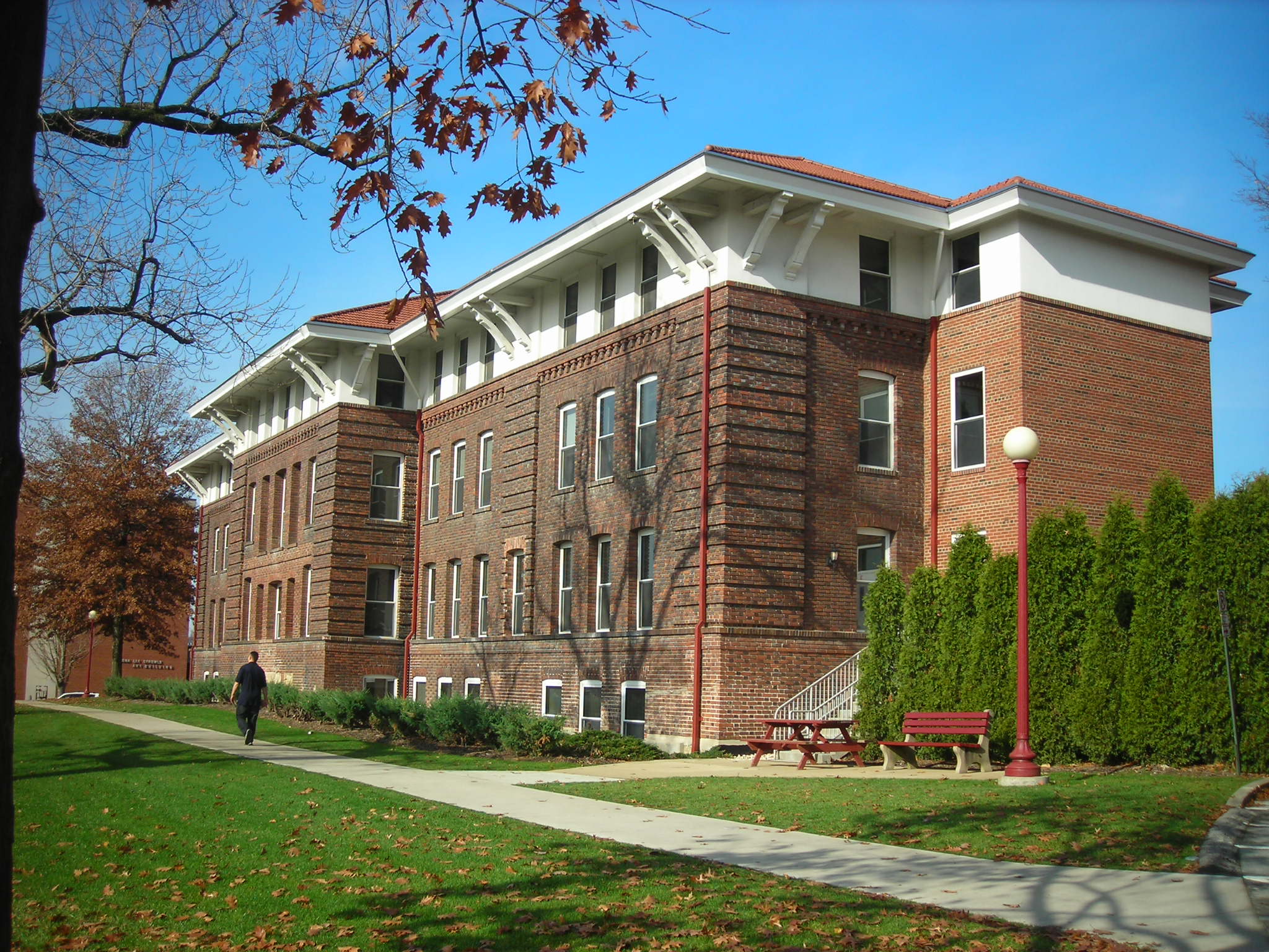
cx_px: 634
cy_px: 476
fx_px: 1393
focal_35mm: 38
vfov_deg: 37.7
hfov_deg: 49.0
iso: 50
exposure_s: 1/419
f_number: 3.2
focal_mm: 6.3
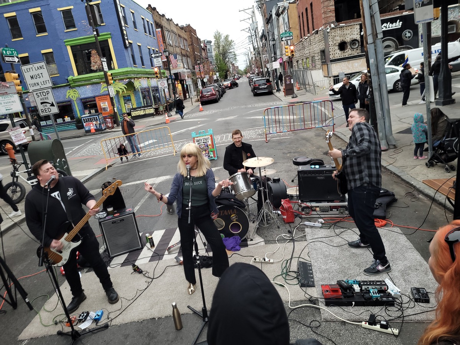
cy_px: 172
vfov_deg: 53.1
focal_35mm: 26
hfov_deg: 67.3
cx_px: 230
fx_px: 346
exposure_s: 1/60
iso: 64
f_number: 1.8
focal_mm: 5.4
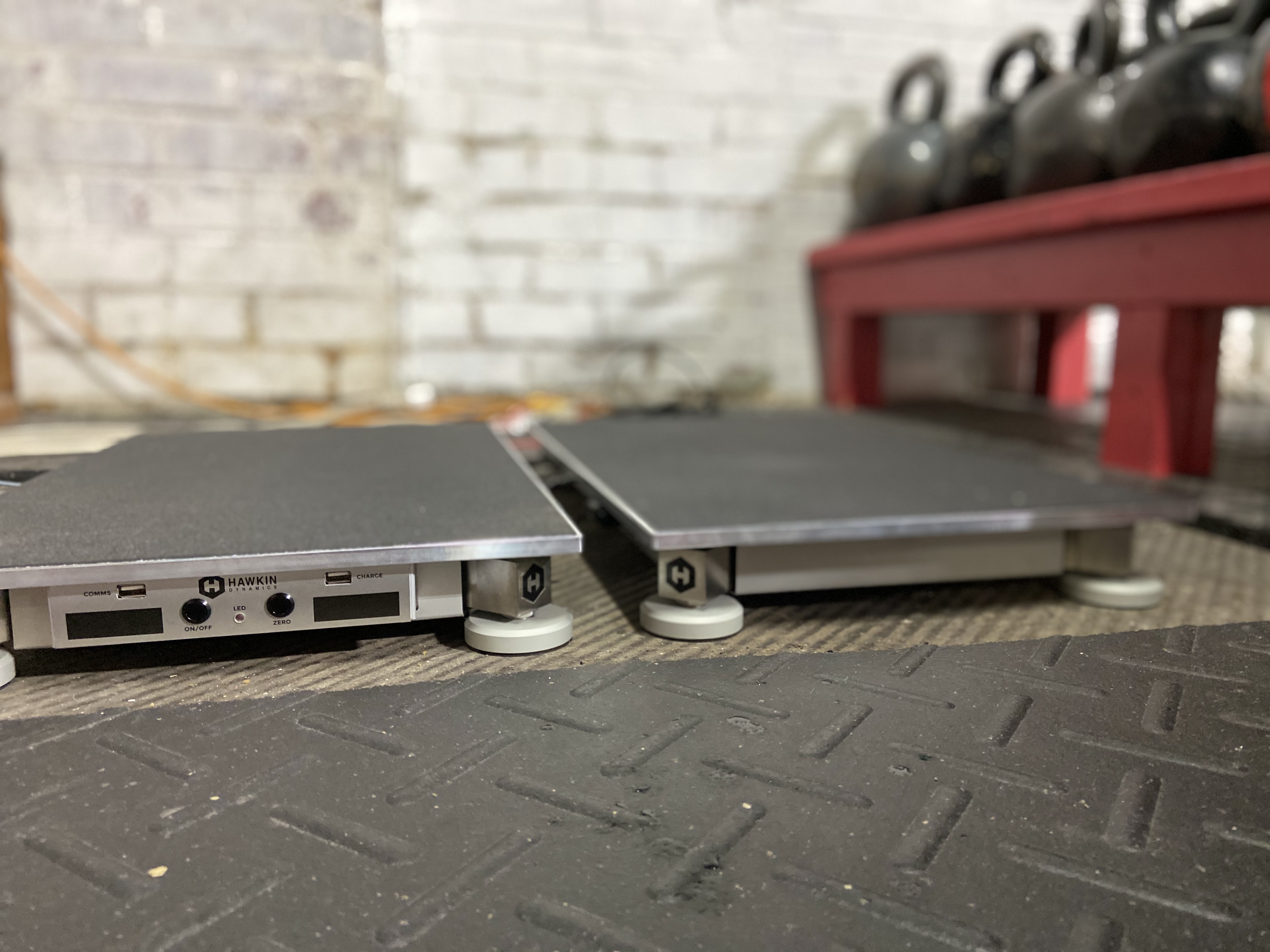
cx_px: 635
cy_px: 476
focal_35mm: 26
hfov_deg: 67.3
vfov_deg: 53.1
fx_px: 954
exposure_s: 1/40
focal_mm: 4.25
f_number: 1.8
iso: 400
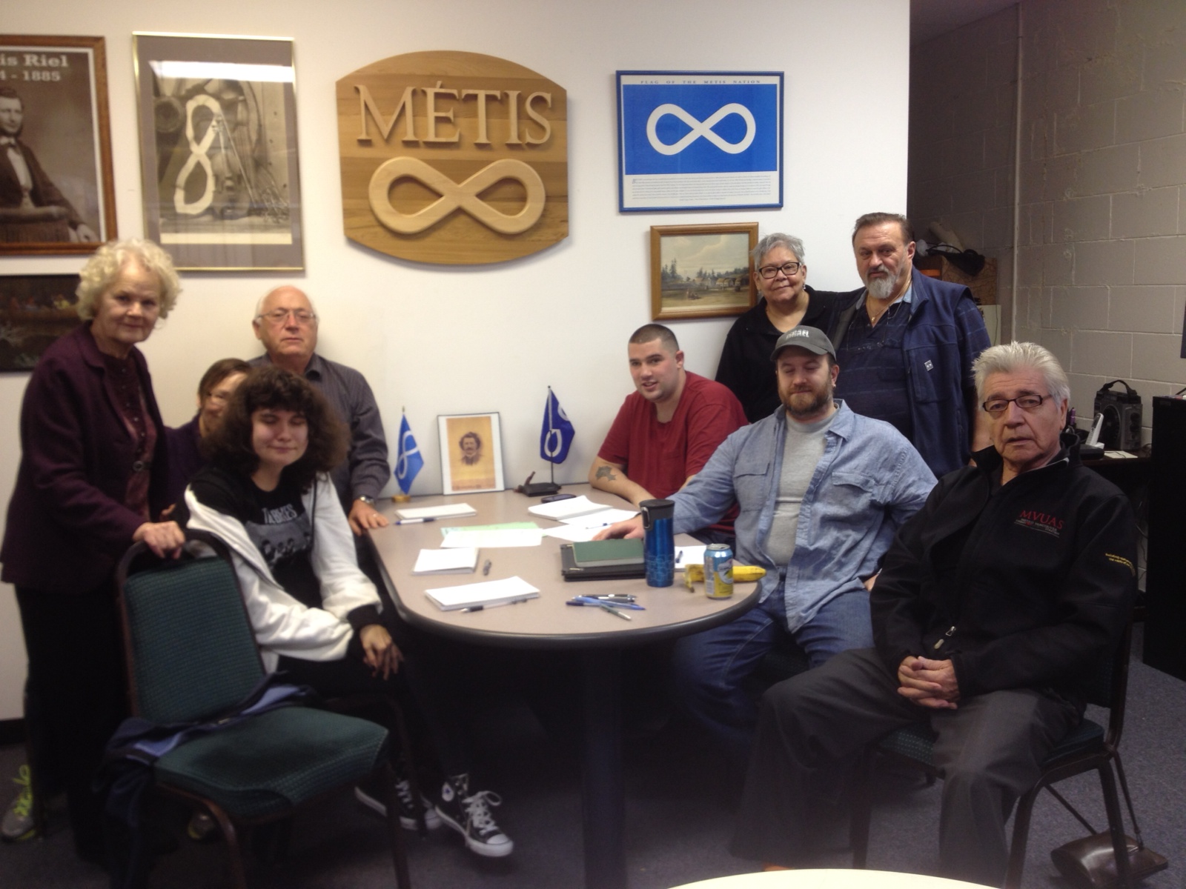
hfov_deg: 52.6
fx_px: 1199
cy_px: 444
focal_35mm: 35
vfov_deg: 40.7
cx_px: 593
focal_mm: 4.28
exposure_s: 1/20
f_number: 2.4
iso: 50
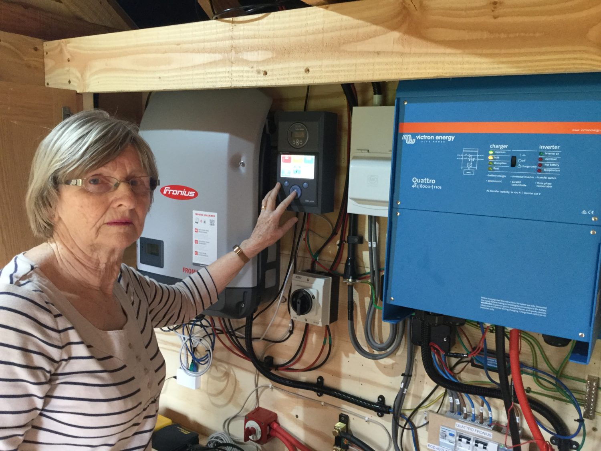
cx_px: 300
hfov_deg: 58.4
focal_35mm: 31
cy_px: 226
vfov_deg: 45.4
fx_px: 538
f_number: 2.4
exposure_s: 1/33
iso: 160
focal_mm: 3.3
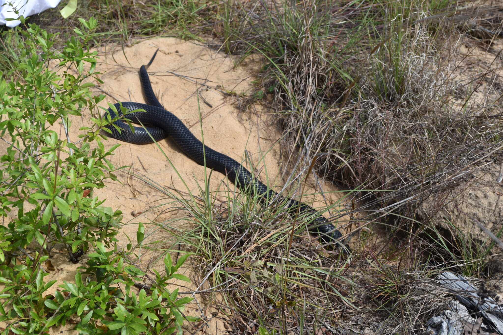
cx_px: 252
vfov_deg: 16.6
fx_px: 1153
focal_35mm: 82
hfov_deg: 24.6
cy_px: 168
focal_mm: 55
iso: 200
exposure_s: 1/320
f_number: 9
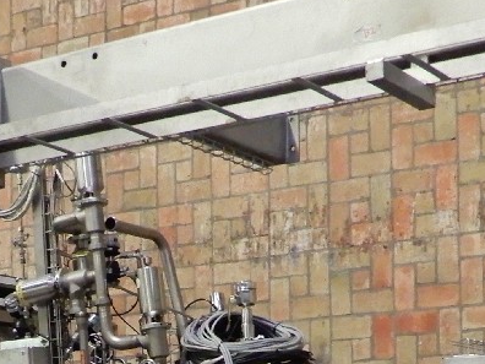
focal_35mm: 106
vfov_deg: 13.5
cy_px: 447
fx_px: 1485
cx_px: 163
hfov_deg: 18.5
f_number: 3.5
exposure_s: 1/10
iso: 800
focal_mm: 5
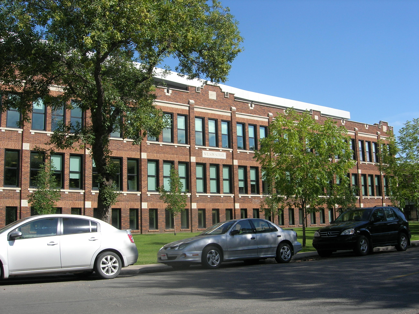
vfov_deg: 37.7
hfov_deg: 49.0
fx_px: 460
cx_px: 210
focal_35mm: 38
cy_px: 157
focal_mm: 7.8
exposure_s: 1/567
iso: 64
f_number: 4.8
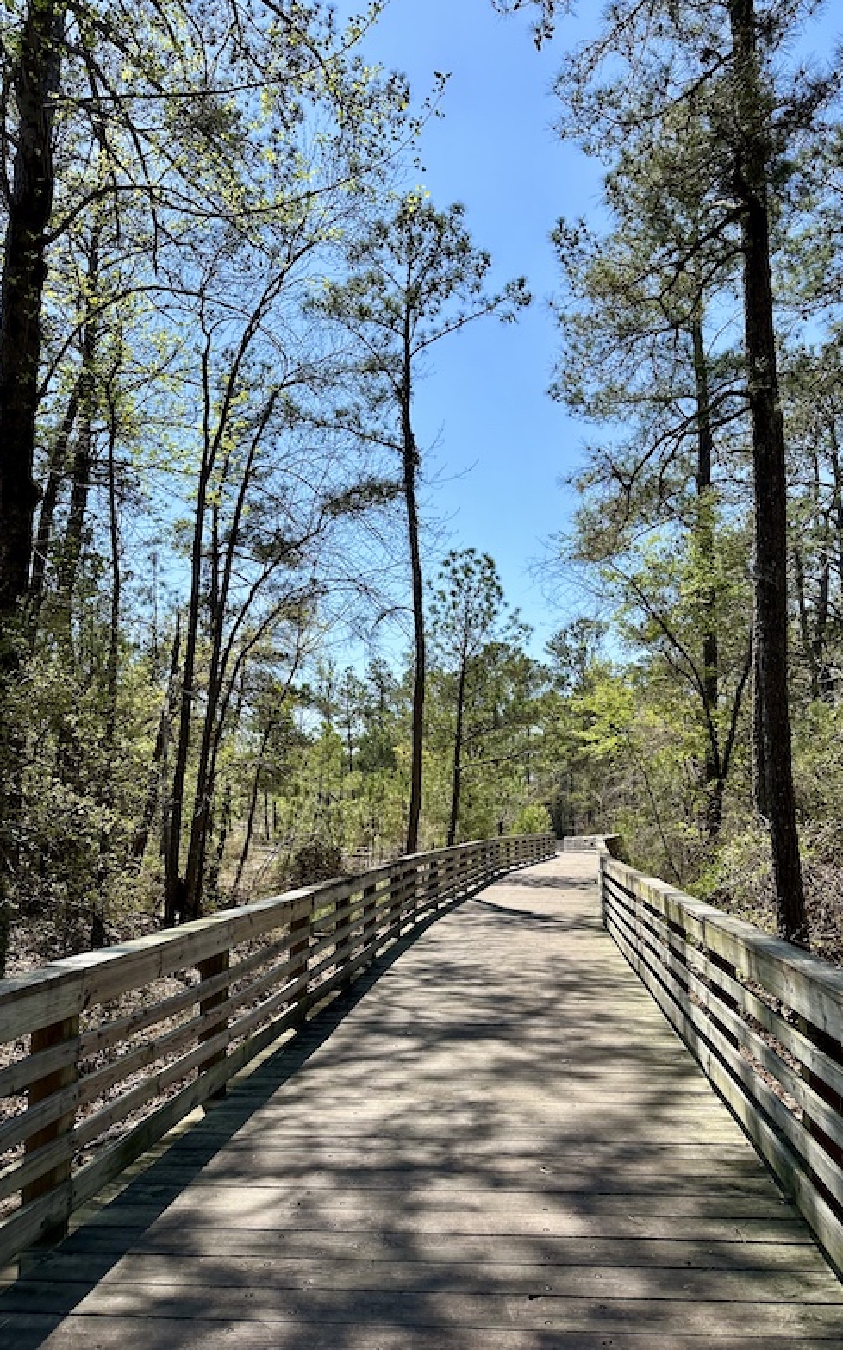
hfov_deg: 47.5
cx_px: 467
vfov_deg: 70.4
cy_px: 681
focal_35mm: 26
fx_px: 956
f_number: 1.78
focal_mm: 6.86
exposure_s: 1/3356
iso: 80
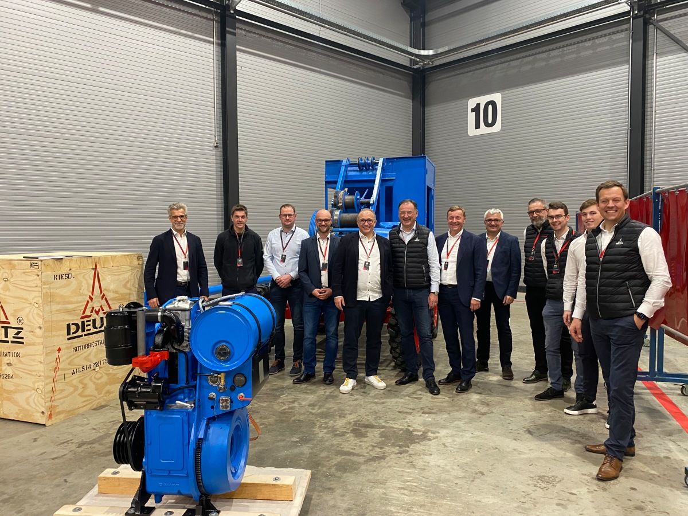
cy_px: 258
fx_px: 517
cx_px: 344
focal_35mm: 26
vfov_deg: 53.1
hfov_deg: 67.3
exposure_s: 1/60
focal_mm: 4.25
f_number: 1.8
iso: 250
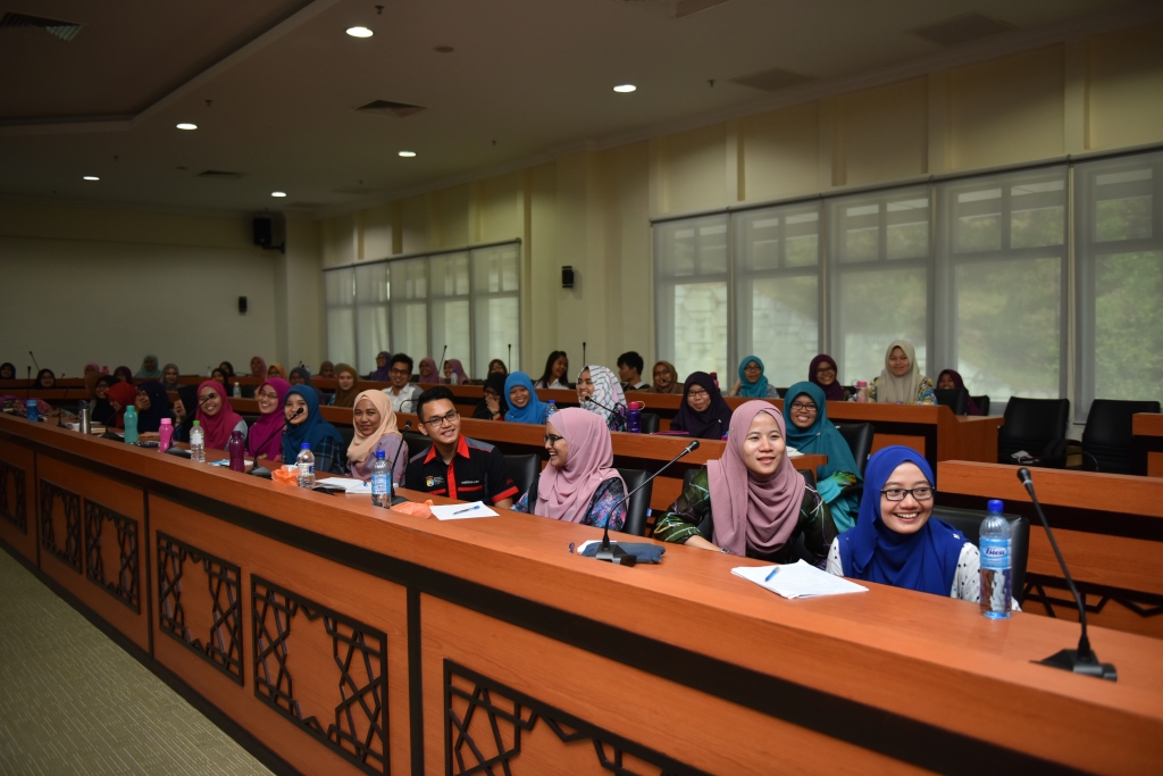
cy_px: 388
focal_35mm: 32
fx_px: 1034
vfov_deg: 41.1
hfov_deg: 58.7
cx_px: 582
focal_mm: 32
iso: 400
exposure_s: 1/200
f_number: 2.8
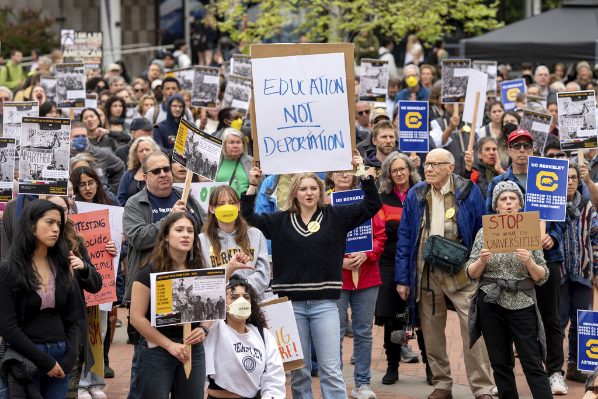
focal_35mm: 135
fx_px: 2243
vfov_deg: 10.2
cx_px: 299
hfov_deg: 15.2
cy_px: 200
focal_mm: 135
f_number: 4
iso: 400
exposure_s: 1/1000
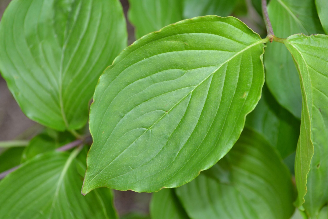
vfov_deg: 18.9
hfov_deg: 28.1
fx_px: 656
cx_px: 160
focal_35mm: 72
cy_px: 108
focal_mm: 42
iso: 100
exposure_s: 1/80
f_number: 6.3
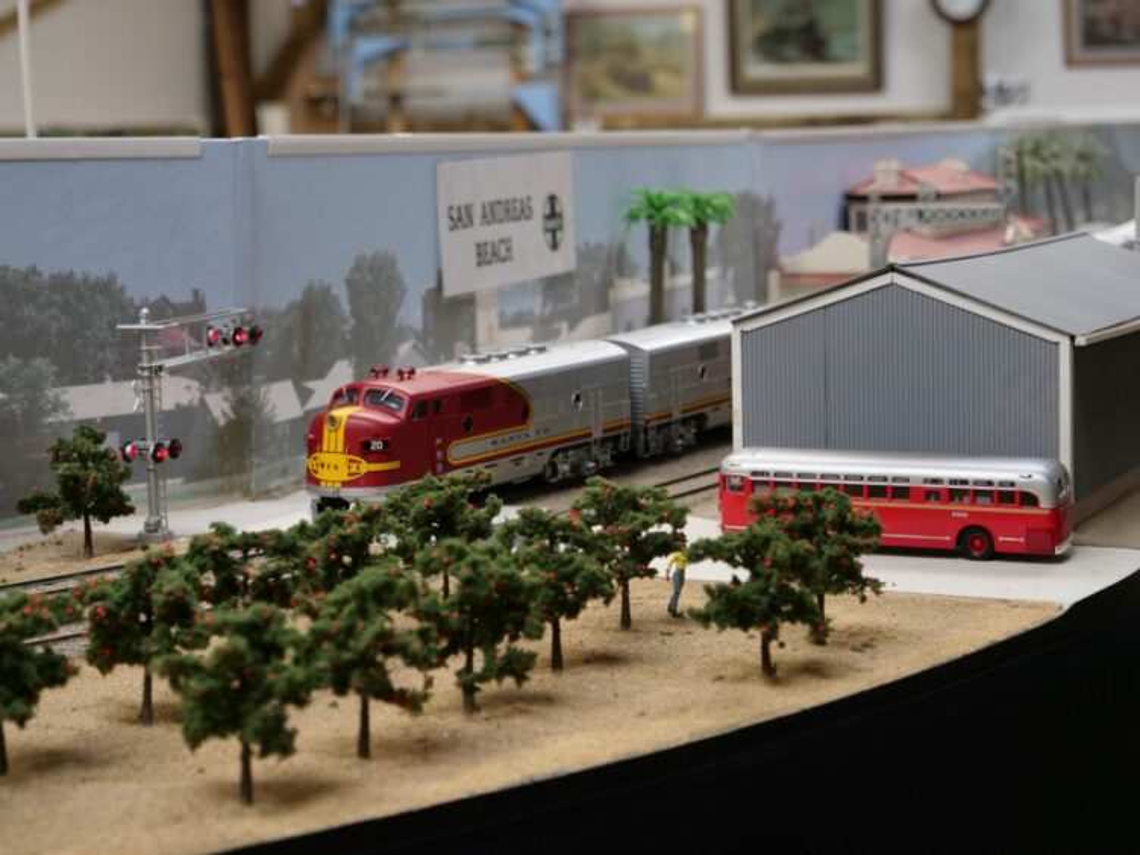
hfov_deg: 25.7
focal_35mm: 76
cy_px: 428
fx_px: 2503
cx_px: 570
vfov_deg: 19.4
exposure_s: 1/100
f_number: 3.9
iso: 640
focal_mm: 38
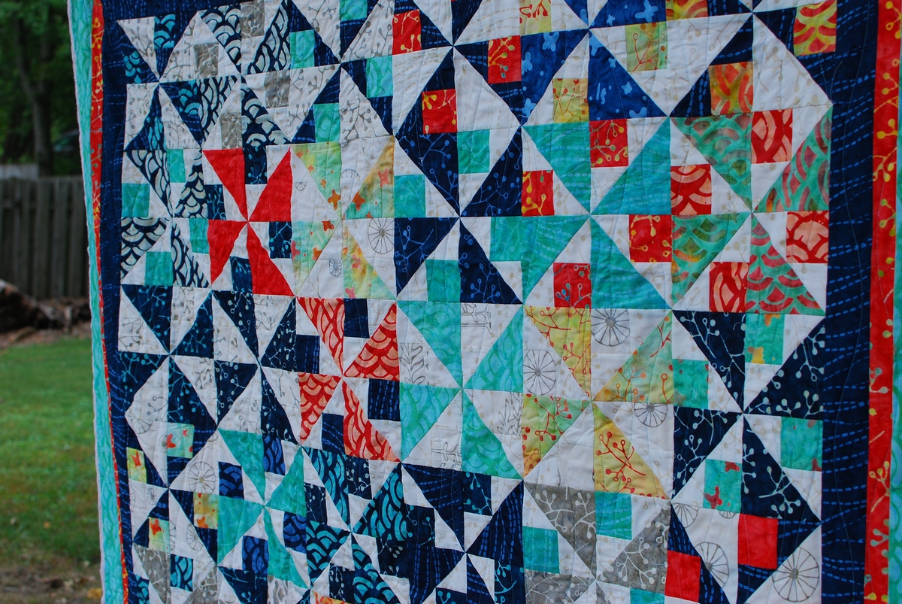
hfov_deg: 37.8
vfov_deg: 25.8
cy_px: 302
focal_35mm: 52
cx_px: 451
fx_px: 1317
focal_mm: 35
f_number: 4.5
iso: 100
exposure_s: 1/80
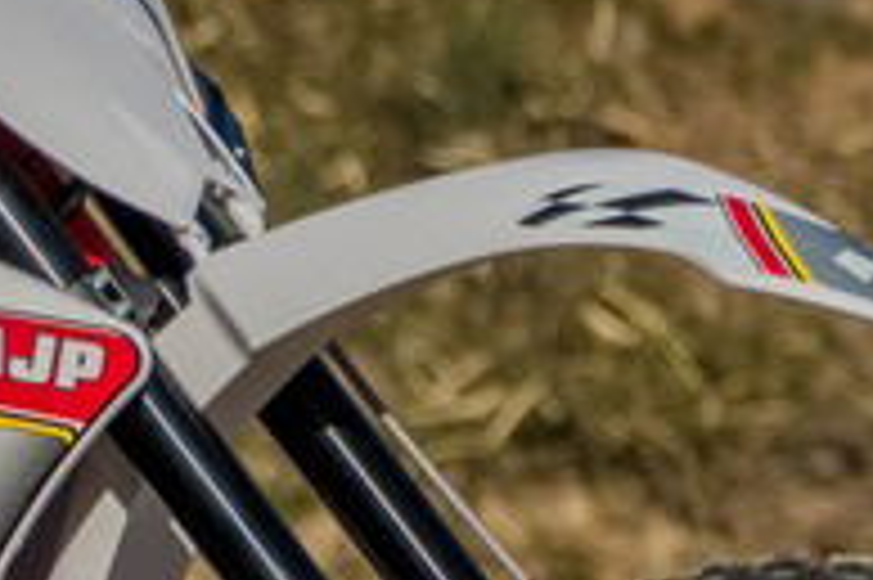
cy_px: 796
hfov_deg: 2.6
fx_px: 19143
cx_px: -450
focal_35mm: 790
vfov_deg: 1.7
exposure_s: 1/2000
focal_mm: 85
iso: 100
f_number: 4
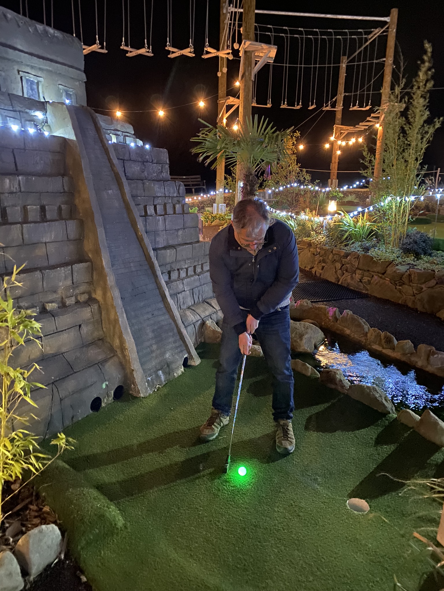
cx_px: 222
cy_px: 296
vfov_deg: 67.3
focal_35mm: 26
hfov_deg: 53.1
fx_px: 445
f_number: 1.8
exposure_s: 1/8
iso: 1250
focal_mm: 4.25
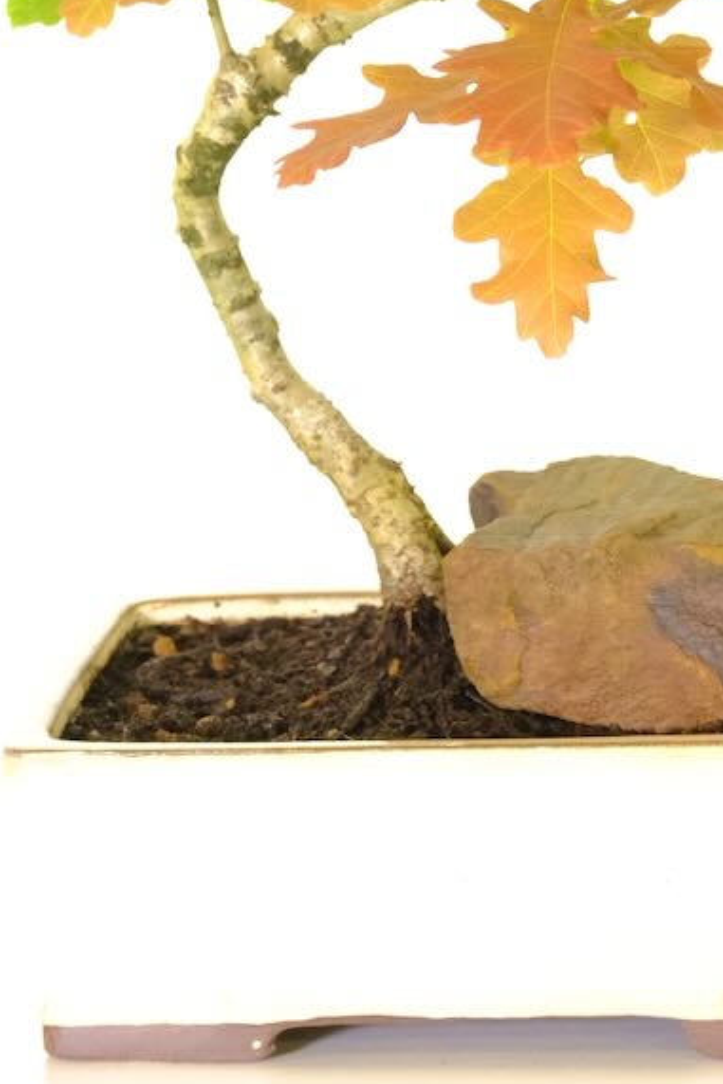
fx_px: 8700
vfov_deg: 7.1
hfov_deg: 4.8
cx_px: 626
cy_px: 47
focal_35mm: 289
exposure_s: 1/15
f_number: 9
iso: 2500
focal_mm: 86
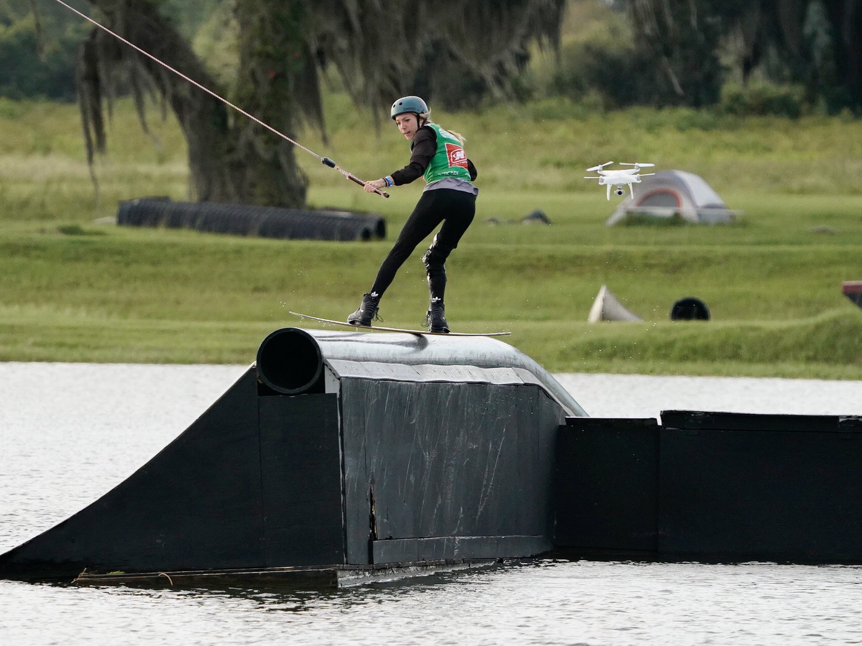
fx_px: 17304
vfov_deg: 2.1
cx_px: 396
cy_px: 331
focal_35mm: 695
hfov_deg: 2.9
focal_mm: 415
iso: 3200
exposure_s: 1/2000
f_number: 6.3
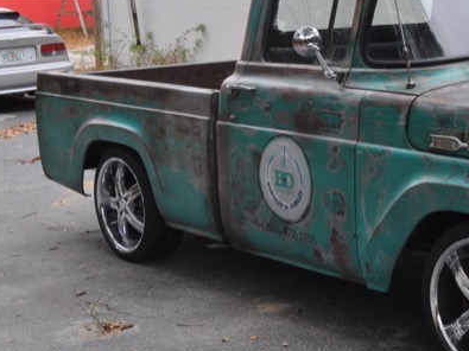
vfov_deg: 21.0
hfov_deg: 26.4
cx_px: 460
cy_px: 195
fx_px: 948
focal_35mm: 70
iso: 400
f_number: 5.6
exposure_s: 1/125
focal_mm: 24
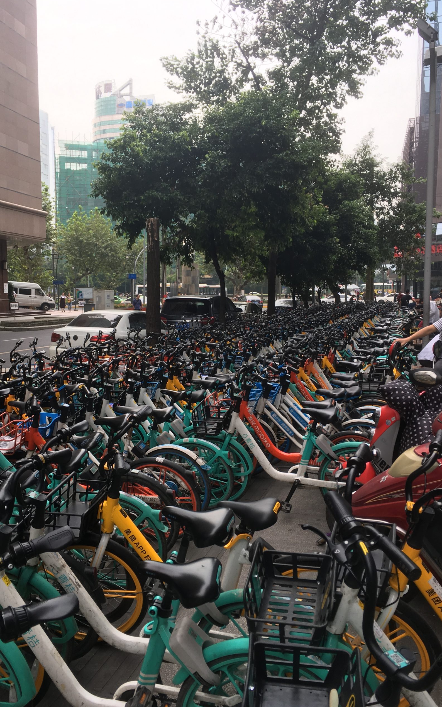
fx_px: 597
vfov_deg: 61.2
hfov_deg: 40.6
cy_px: 353
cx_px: 201
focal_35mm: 31
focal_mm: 4.15
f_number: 2.2
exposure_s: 1/296
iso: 25
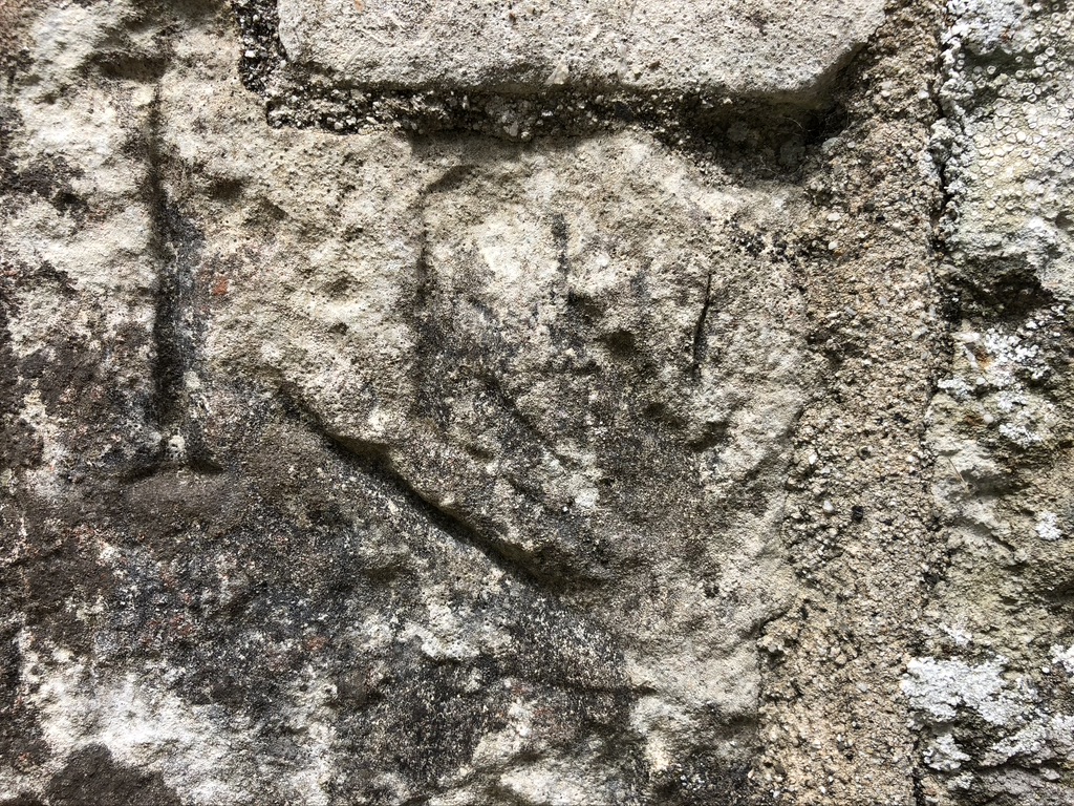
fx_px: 869
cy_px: 403
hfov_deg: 63.4
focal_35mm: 28
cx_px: 537
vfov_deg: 49.7
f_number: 1.8
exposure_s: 1/873
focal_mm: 3.99
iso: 20
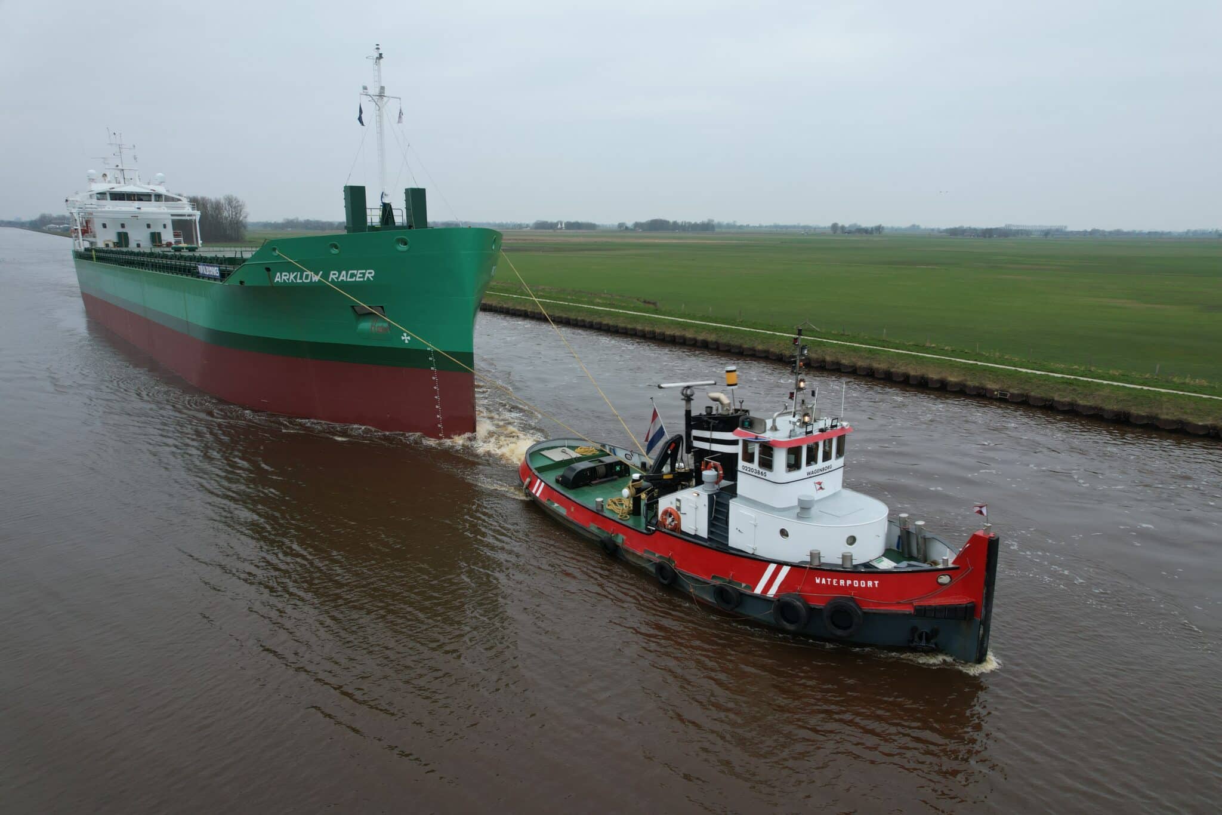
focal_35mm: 22
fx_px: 747
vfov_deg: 57.2
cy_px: 408
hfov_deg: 78.6
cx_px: 611
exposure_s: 1/320
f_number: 2.8
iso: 100
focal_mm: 8.38
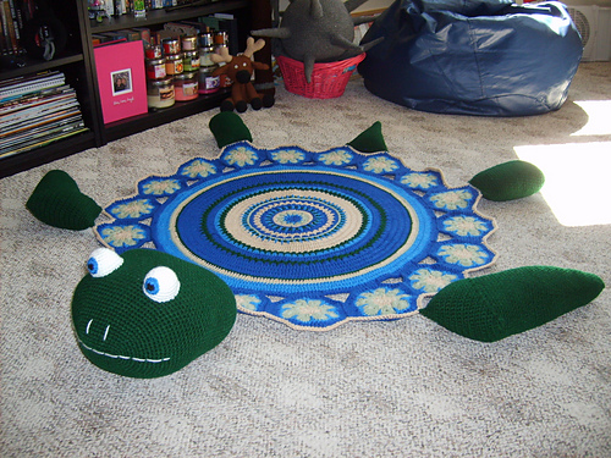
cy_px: 229
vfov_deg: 40.7
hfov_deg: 52.6
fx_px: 618
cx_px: 306
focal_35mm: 35
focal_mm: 5.8
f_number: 2.8
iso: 100
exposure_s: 1/45
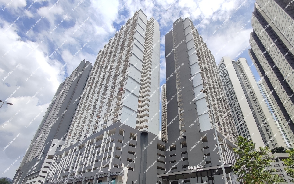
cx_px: 147
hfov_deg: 94.4
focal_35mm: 17
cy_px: 100
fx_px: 136
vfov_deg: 67.8
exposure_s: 1/1748
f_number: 2.2
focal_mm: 1.65
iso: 50
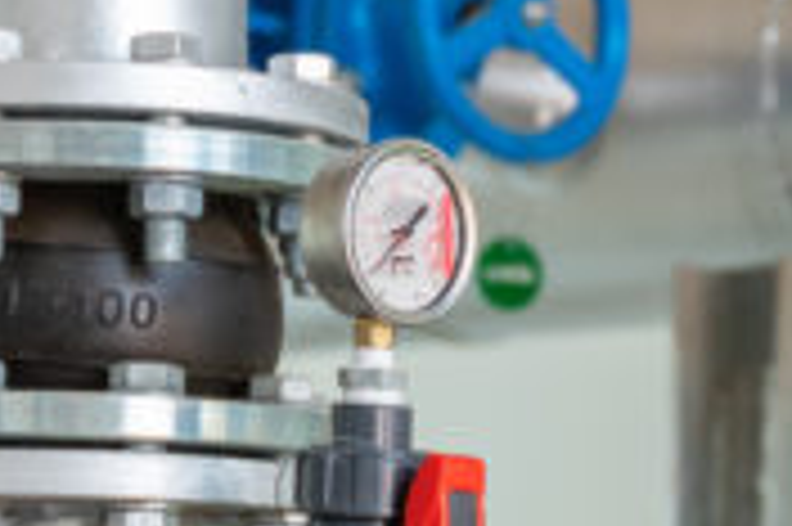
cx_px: 886
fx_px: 4271
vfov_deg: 7.0
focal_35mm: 194
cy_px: 771
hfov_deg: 10.5
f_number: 2.8
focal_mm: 33.4
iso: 250
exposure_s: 1/200
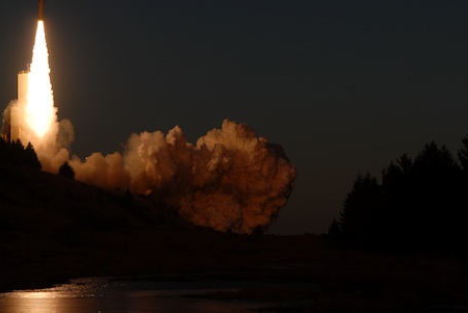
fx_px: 1427
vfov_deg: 12.5
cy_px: 166
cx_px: 241
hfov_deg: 18.6
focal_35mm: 110
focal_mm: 55
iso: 100
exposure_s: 1/1000
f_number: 8
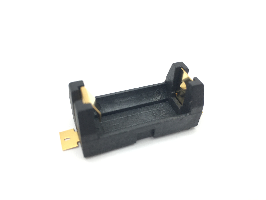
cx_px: 133
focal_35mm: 29
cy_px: 100
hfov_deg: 61.7
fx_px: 223
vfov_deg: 48.2
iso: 25
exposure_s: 1/60
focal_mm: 4.15
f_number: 2.2
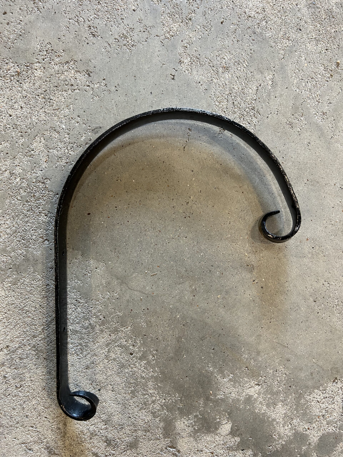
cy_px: 228
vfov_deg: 67.3
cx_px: 172
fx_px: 344
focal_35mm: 26
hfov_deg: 53.1
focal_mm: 5.7
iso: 160
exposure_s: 1/60
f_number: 1.5
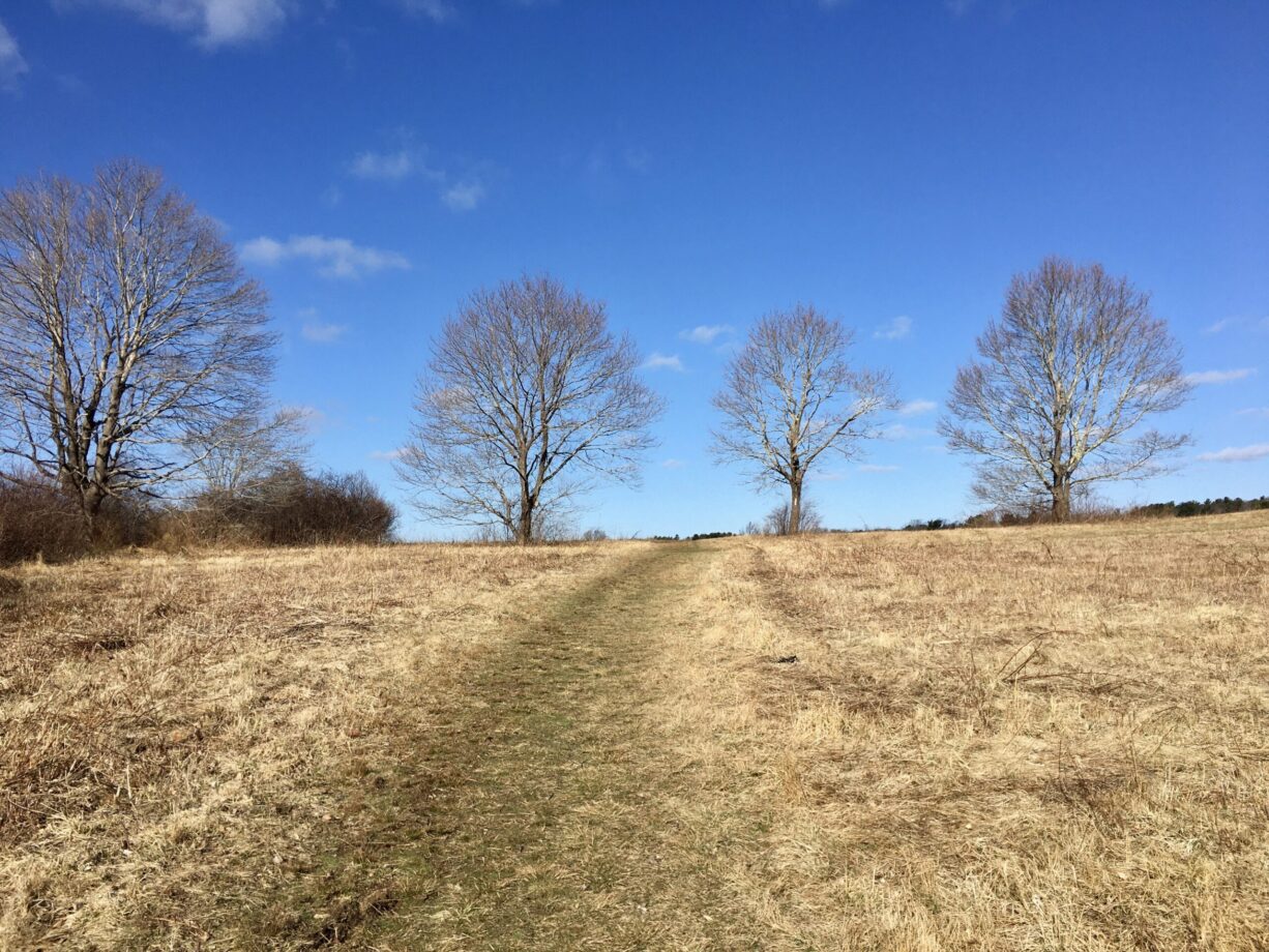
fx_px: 1063
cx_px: 634
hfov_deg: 61.6
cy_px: 476
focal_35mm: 29
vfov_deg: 48.2
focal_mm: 4.15
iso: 25
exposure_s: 1/2262
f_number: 2.2
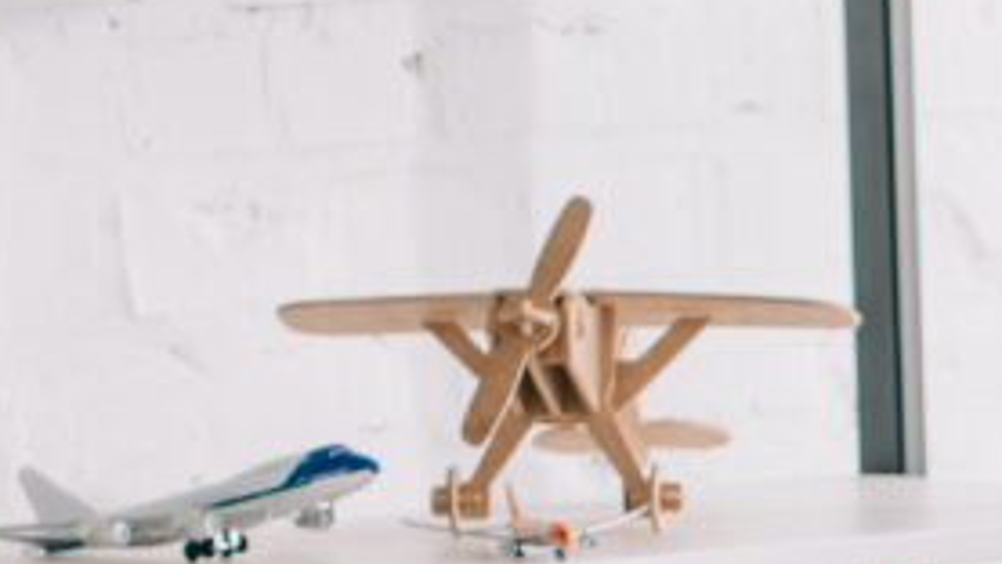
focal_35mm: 303
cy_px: 1909
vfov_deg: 3.9
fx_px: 8053
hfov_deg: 6.9
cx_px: 1863
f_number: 4
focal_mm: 50
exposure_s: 1/160
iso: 200
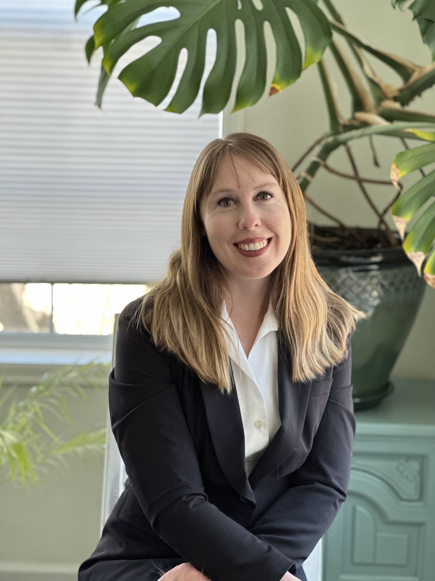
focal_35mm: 77
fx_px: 1290
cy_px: 290
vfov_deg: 25.3
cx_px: 218
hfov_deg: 19.1
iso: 160
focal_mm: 9
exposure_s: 1/40
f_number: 2.8
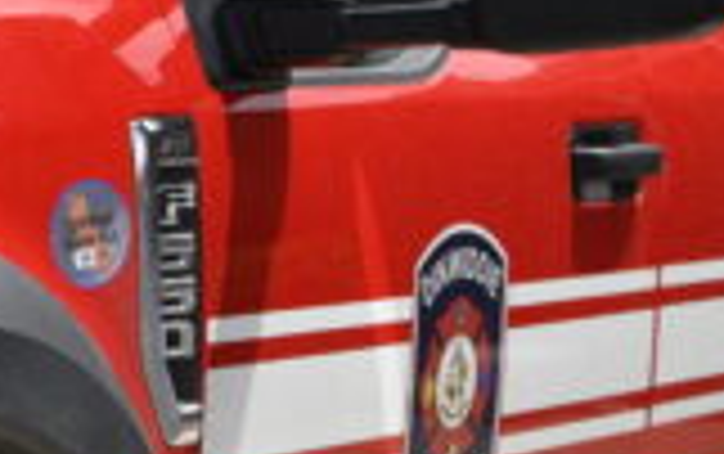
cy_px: 326
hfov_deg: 10.6
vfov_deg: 7.0
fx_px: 3713
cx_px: -463
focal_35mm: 188
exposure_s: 1/8000
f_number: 4
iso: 720
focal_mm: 29
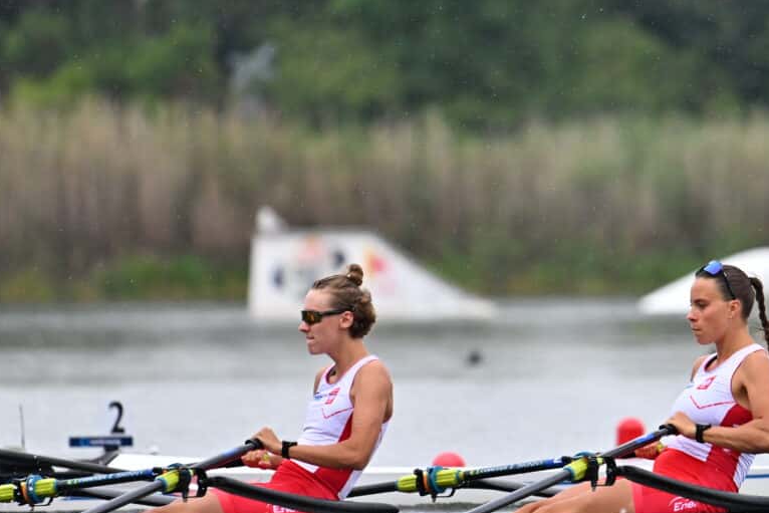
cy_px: 185
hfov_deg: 1.9
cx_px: 475
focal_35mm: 1069
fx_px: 22838
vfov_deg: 1.3
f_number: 4.5
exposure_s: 1/2000
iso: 500
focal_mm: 400
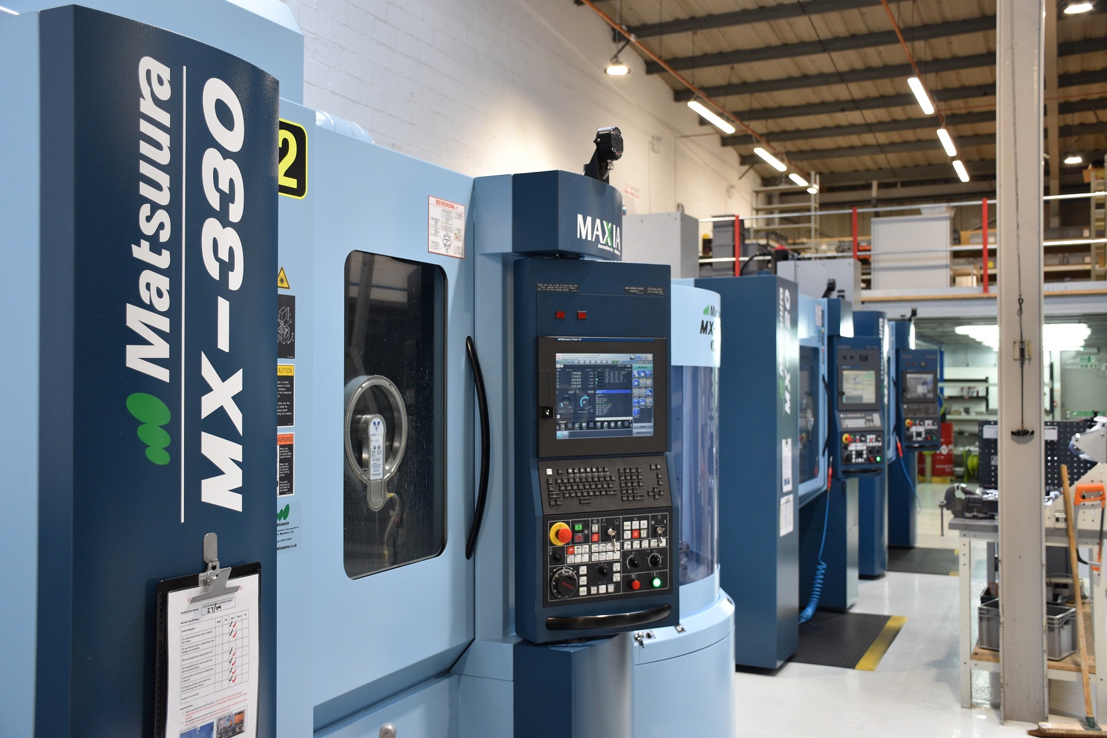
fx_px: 1061
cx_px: 554
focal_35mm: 34
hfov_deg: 55.1
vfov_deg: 38.3
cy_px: 369
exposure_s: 1/80
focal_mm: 23
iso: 400
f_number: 4.5
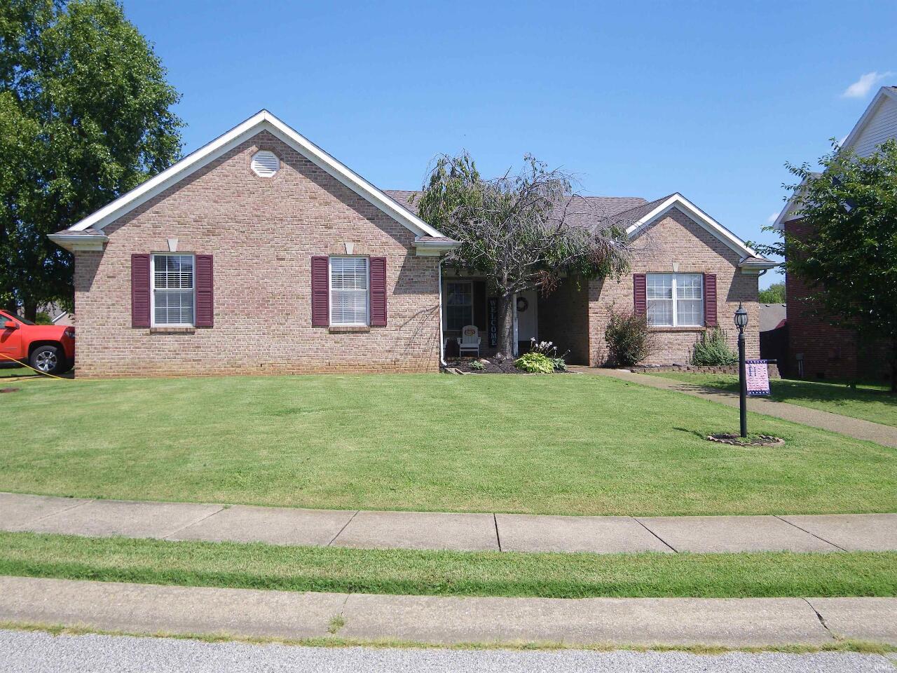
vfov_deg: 42.9
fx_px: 855
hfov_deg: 55.4
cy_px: 336
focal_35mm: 33
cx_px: 448
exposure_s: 1/500
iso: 64
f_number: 2.8
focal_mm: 5.8
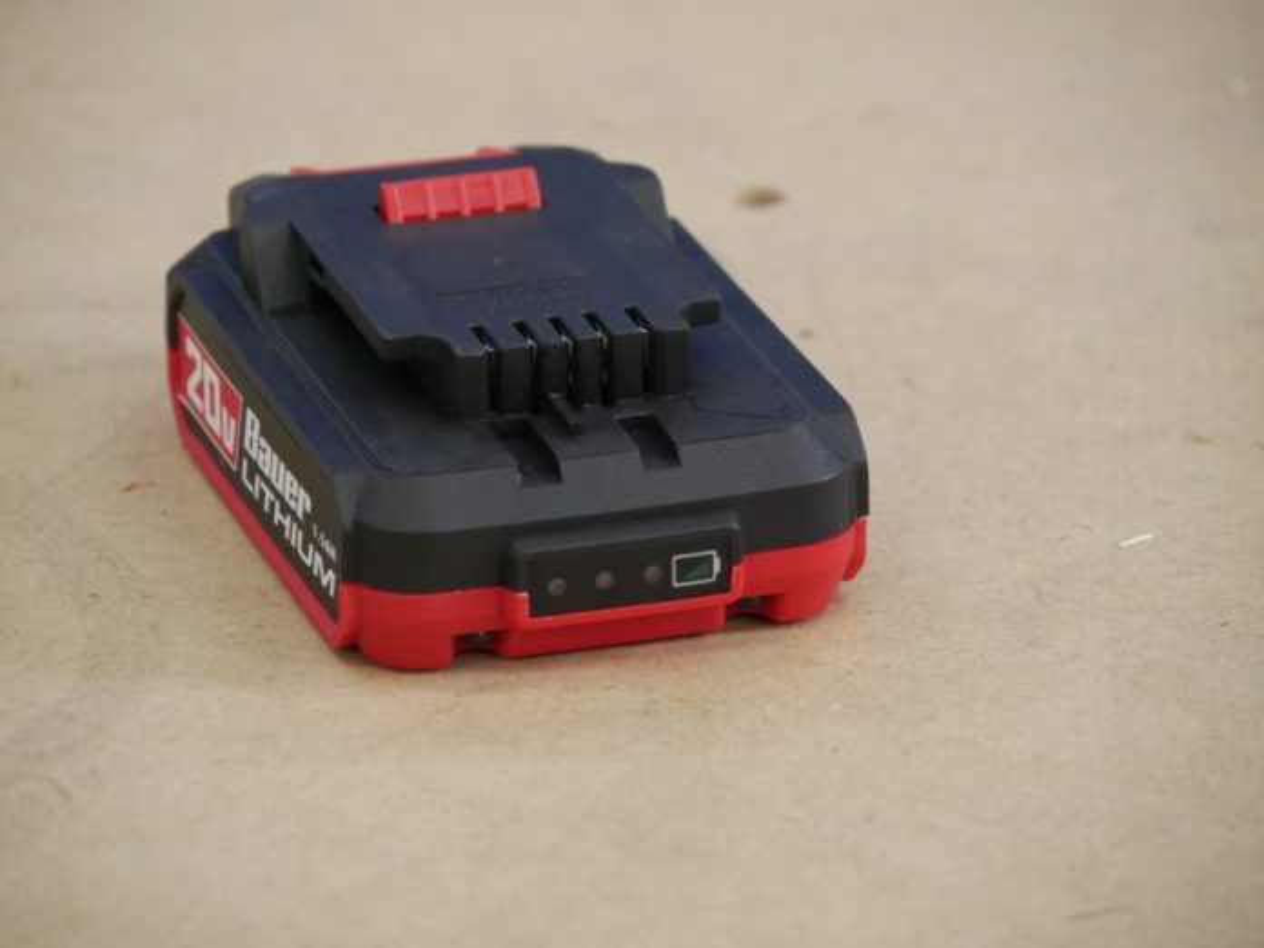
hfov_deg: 8.6
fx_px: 8398
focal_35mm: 230
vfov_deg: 6.5
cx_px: 632
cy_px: 474
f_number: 5.5
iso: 3200
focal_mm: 115
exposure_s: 1/250
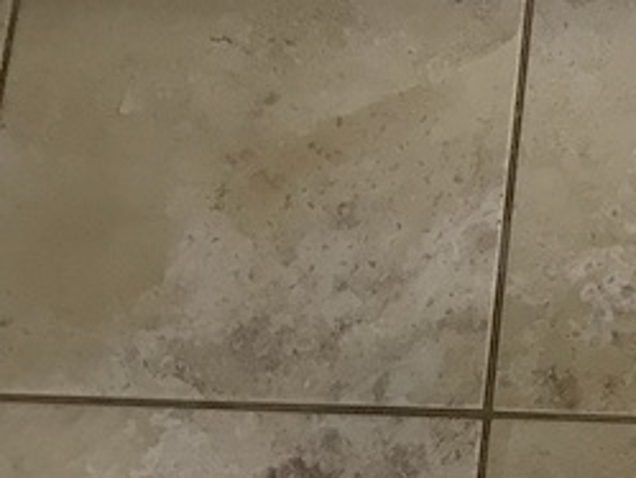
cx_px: 1001
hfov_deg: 18.7
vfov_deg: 15.4
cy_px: 682
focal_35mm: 90
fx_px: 1654
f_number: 1.8
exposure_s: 1/20
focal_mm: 3.99
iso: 40
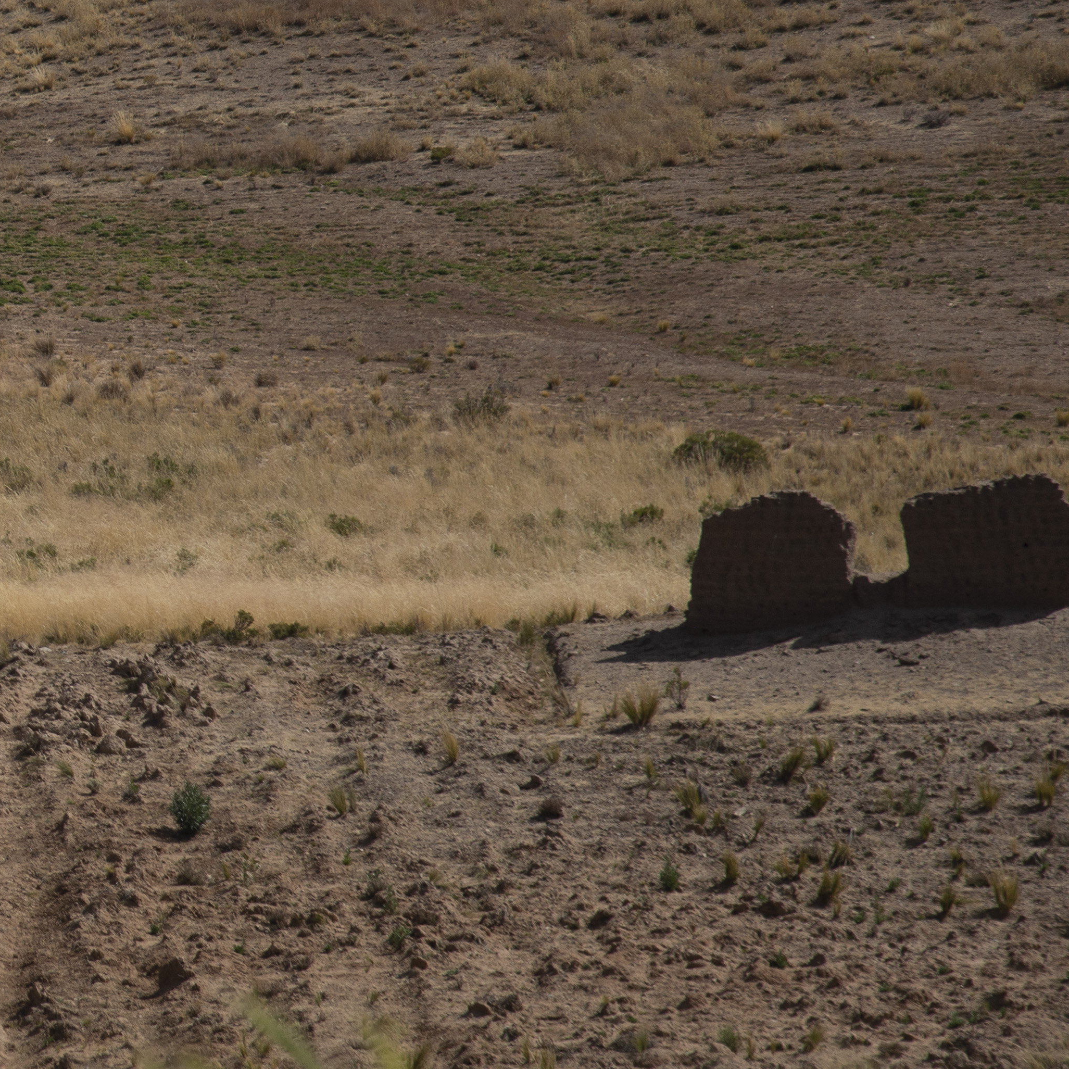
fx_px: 10447
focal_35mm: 299
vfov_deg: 5.9
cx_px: -431
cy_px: 450
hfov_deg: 5.8
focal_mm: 120
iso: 200
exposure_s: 1/1500
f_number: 5.6
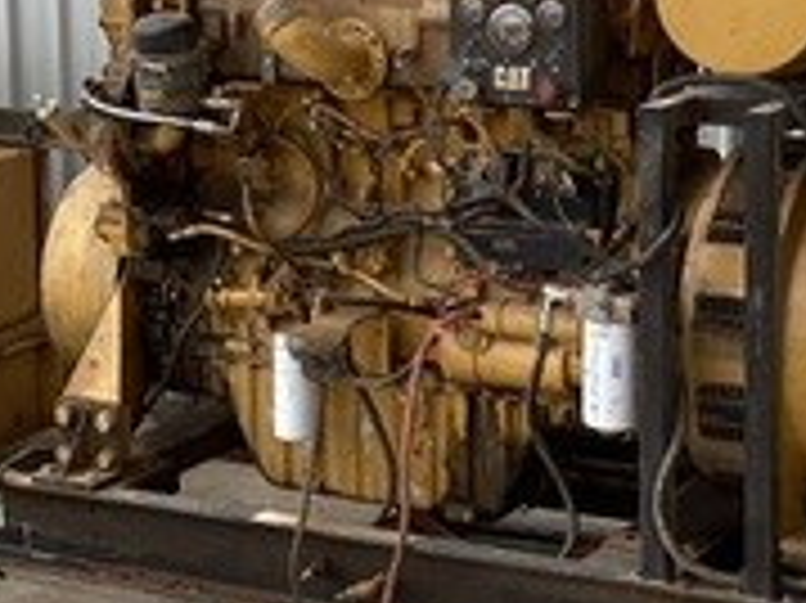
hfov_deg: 17.4
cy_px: 162
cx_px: 45
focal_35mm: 111
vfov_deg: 13.3
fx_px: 2583
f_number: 2.4
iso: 25
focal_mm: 3.3
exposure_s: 1/146
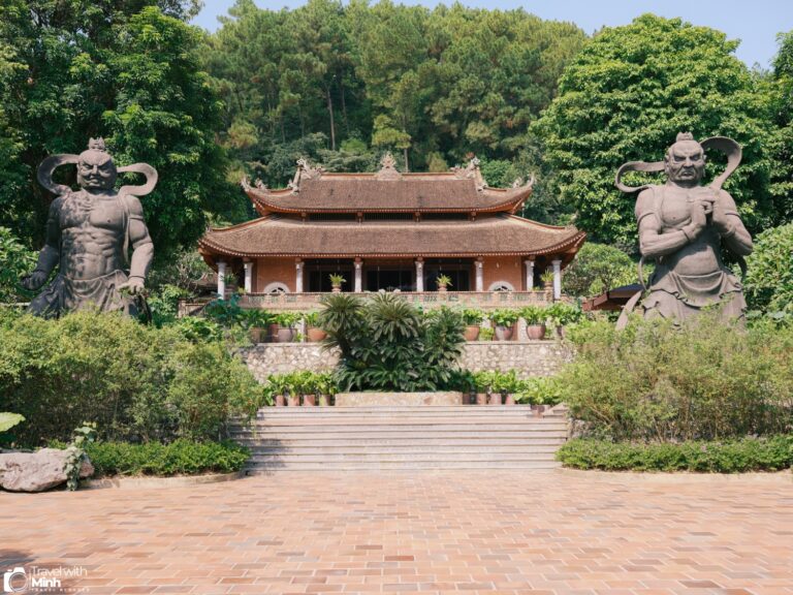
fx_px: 825
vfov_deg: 39.7
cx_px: 396
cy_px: 298
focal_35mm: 36
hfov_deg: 51.4
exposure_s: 1/300
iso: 400
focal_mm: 45
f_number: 5.6
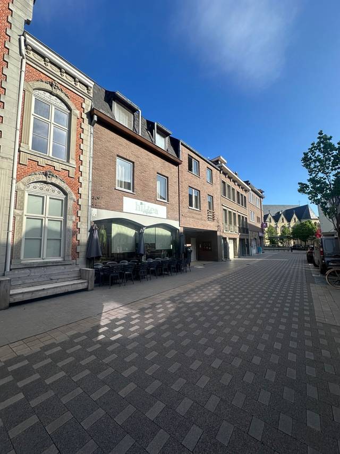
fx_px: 183
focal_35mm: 14
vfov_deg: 102.1
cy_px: 227
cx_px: 170
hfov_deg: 85.7
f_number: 2.2
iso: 50
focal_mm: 2.22
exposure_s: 1/1416
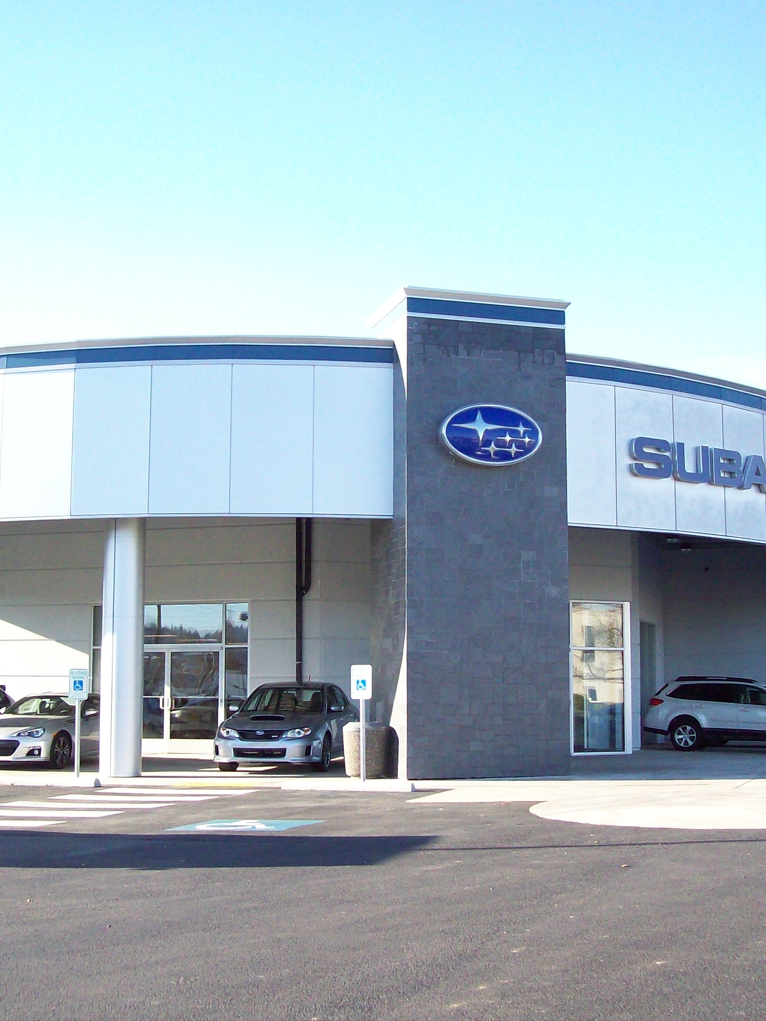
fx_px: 1446
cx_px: 433
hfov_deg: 29.6
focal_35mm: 49
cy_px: 503
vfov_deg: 38.9
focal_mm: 6
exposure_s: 1/1401
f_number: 2.7
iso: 200
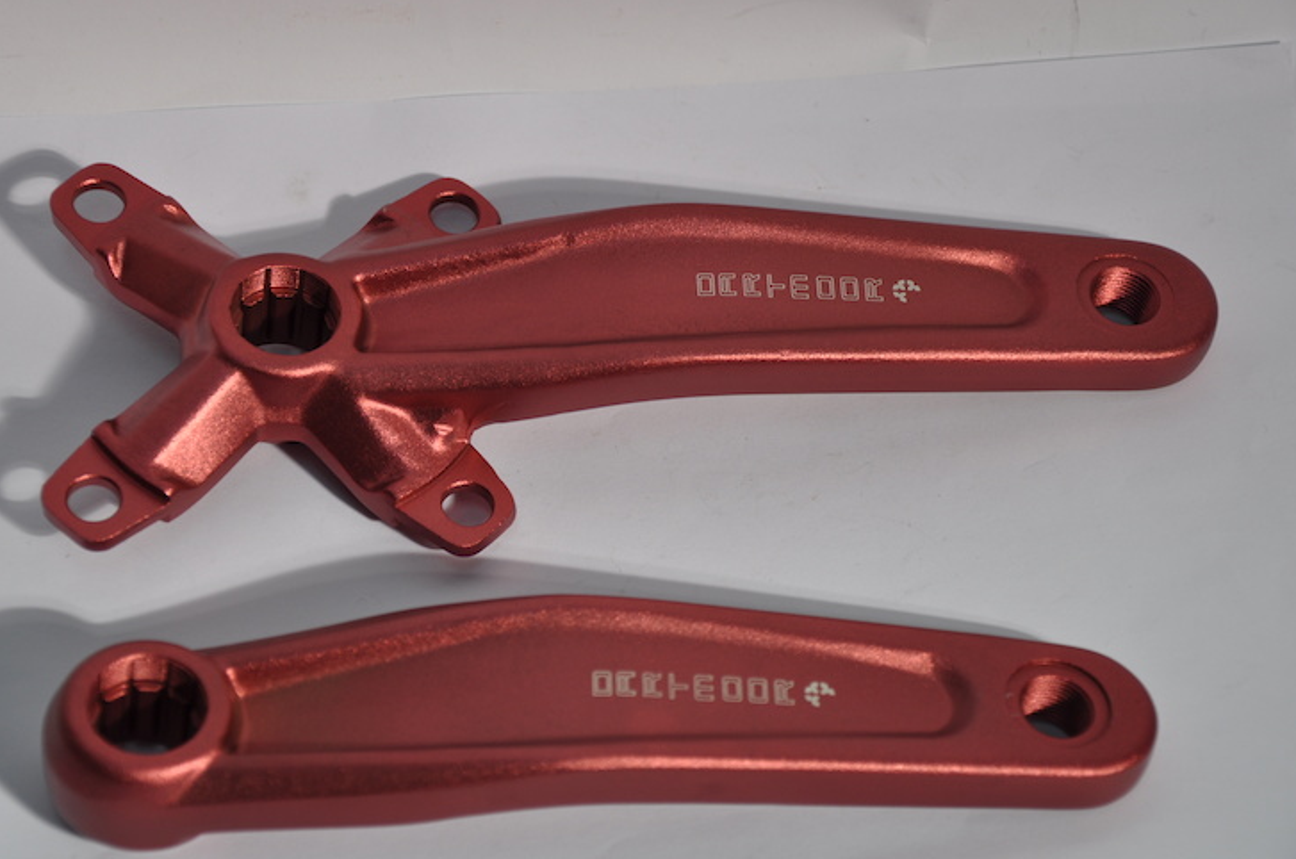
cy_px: 434
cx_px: 610
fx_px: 3917
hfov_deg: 18.8
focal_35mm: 109
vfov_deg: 12.5
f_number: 5.6
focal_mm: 66
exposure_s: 1/125
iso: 200
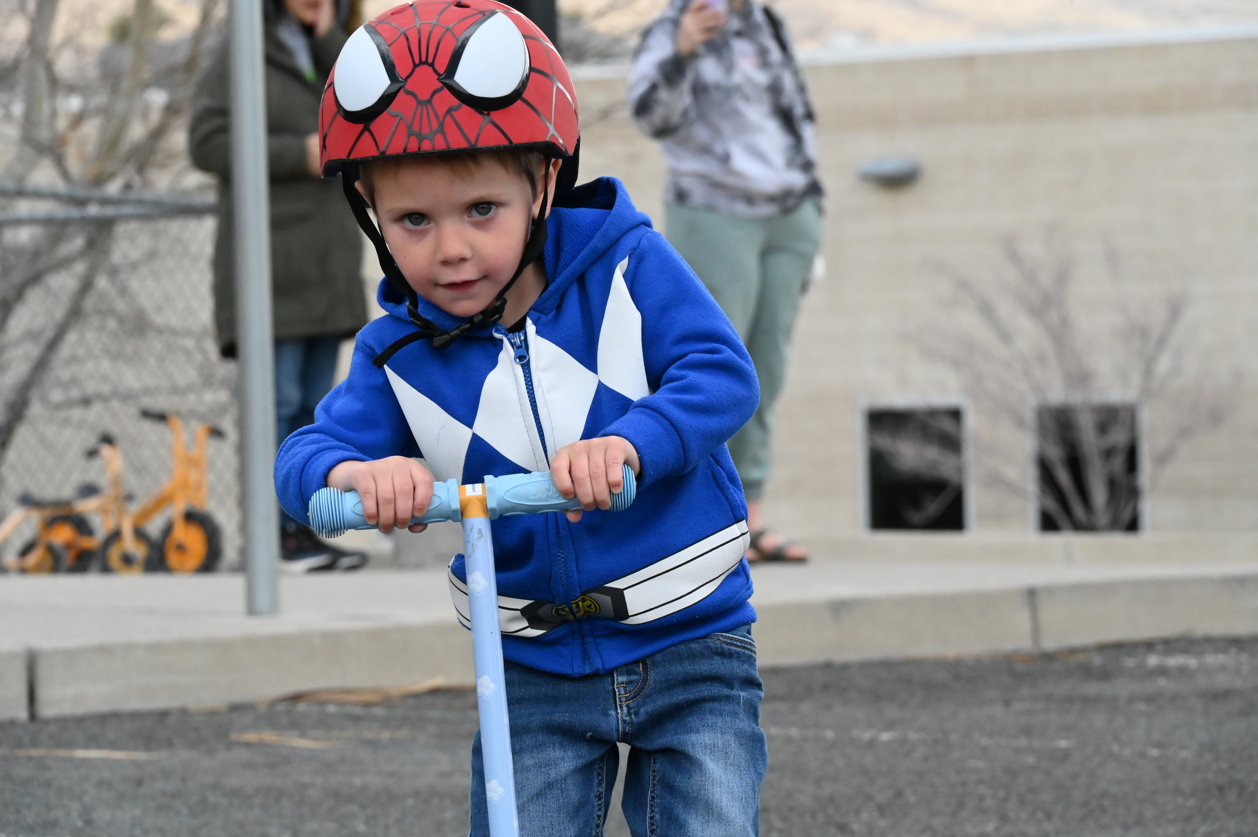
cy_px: 418
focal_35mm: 200
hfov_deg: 10.3
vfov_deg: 6.9
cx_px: 629
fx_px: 6984
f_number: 14
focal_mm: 200
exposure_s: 1/3200
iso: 8000
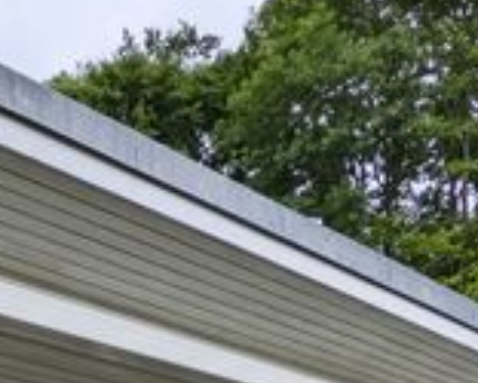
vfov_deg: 20.1
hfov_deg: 30.3
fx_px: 849
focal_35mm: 60
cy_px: 643
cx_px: 64
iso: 30
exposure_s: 1/277
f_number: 2.2
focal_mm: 2.22
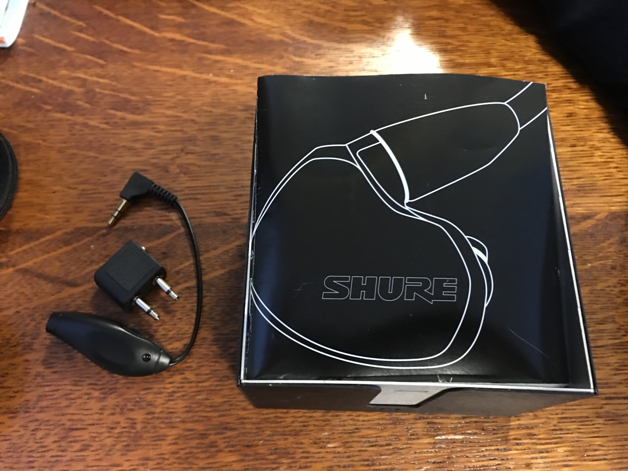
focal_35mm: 29
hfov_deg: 61.7
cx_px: 314
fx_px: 526
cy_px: 236
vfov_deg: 48.2
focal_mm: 4.15
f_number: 2.2
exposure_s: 1/4
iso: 160
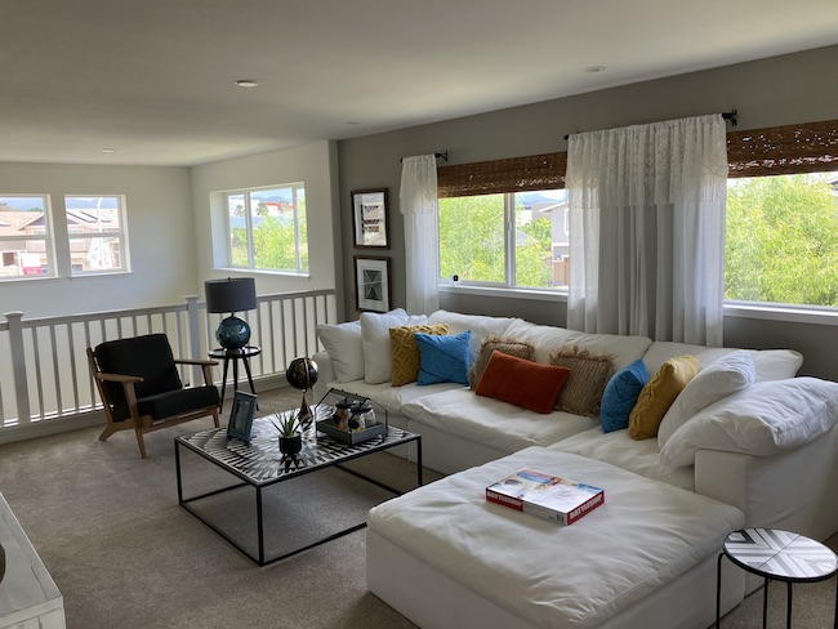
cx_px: 419
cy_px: 314
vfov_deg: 49.8
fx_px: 678
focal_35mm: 28
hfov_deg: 63.4
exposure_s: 1/120
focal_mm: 3.99
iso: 32
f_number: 1.8
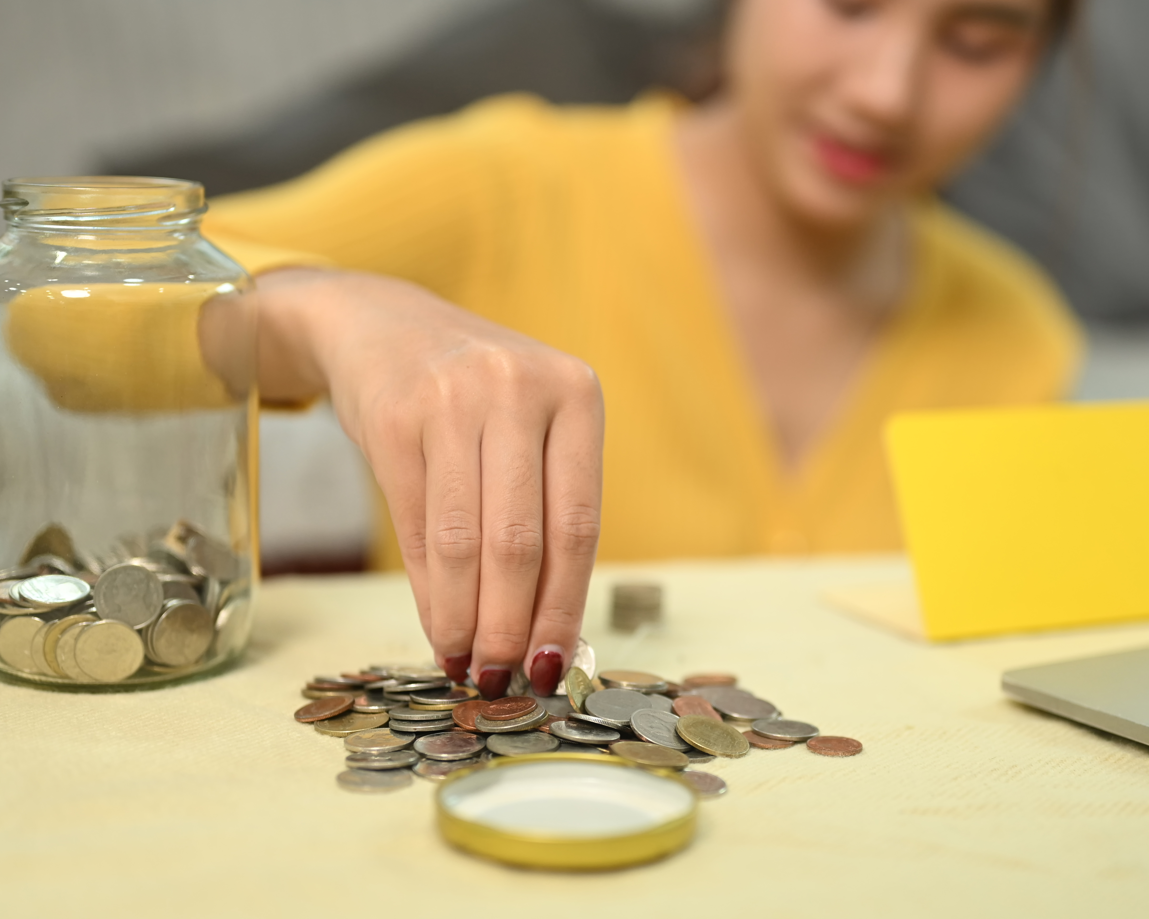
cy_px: 501
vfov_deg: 23.5
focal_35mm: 65
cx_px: 703
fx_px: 2210
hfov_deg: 29.0
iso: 500
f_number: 2
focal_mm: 50
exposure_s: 1/200
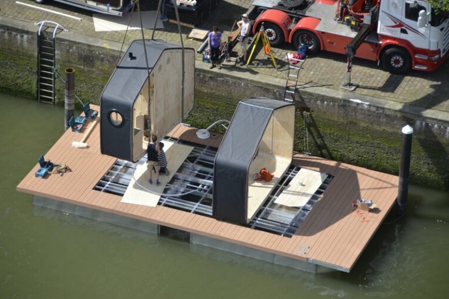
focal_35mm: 227
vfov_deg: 6.1
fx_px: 2832
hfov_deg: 9.1
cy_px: 150
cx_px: 225
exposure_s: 1/640
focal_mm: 150
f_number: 6.3
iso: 200
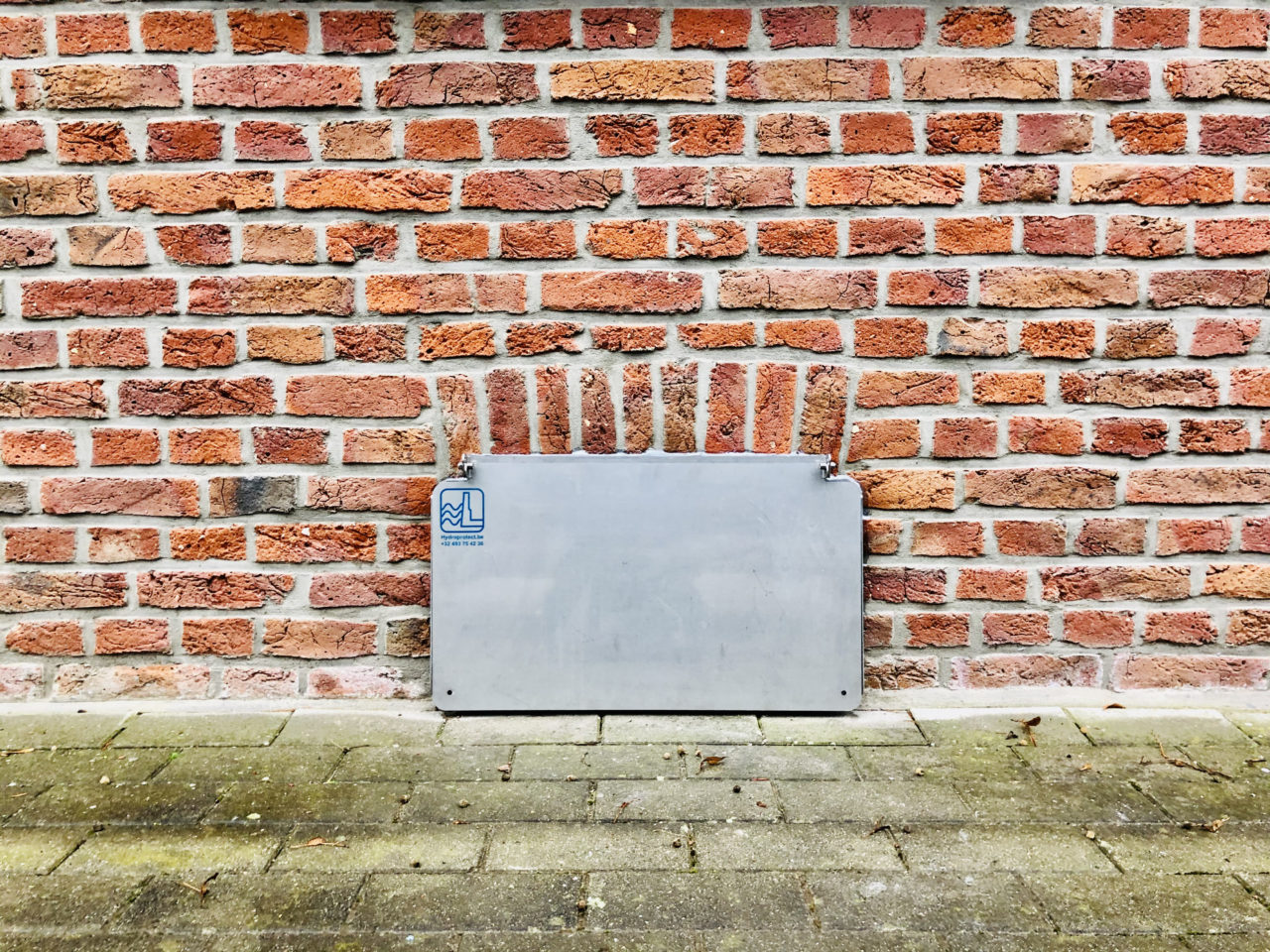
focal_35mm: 28
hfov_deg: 63.4
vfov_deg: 49.7
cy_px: 476
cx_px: 635
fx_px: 1027
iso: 40
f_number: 1.8
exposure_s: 1/20
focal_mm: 4
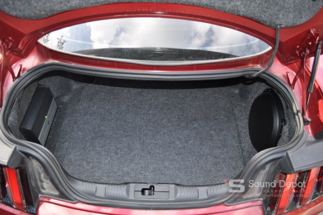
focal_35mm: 27
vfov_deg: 47.8
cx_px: 162
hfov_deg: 67.5
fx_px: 242
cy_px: 108
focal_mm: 18
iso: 400
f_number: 3.5
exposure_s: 1/125
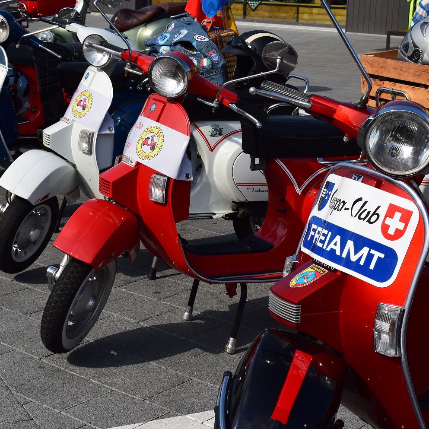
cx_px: 163
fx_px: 1080
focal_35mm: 77
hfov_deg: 22.4
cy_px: 215
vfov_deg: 22.5
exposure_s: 1/500
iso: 280
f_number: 11
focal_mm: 40
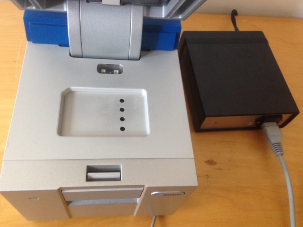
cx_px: 148
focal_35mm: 34
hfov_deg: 53.9
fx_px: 298
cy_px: 115
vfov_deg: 41.8
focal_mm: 4.12
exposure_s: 1/20
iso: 125
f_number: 2.4
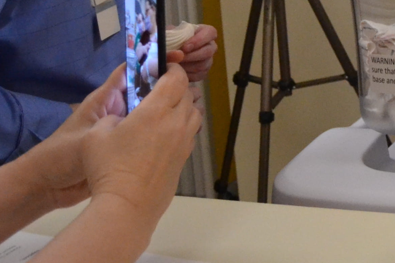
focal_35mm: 106
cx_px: 644
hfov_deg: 16.9
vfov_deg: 12.3
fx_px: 1163
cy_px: -139
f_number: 3.5
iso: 2200
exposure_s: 1/60
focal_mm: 18
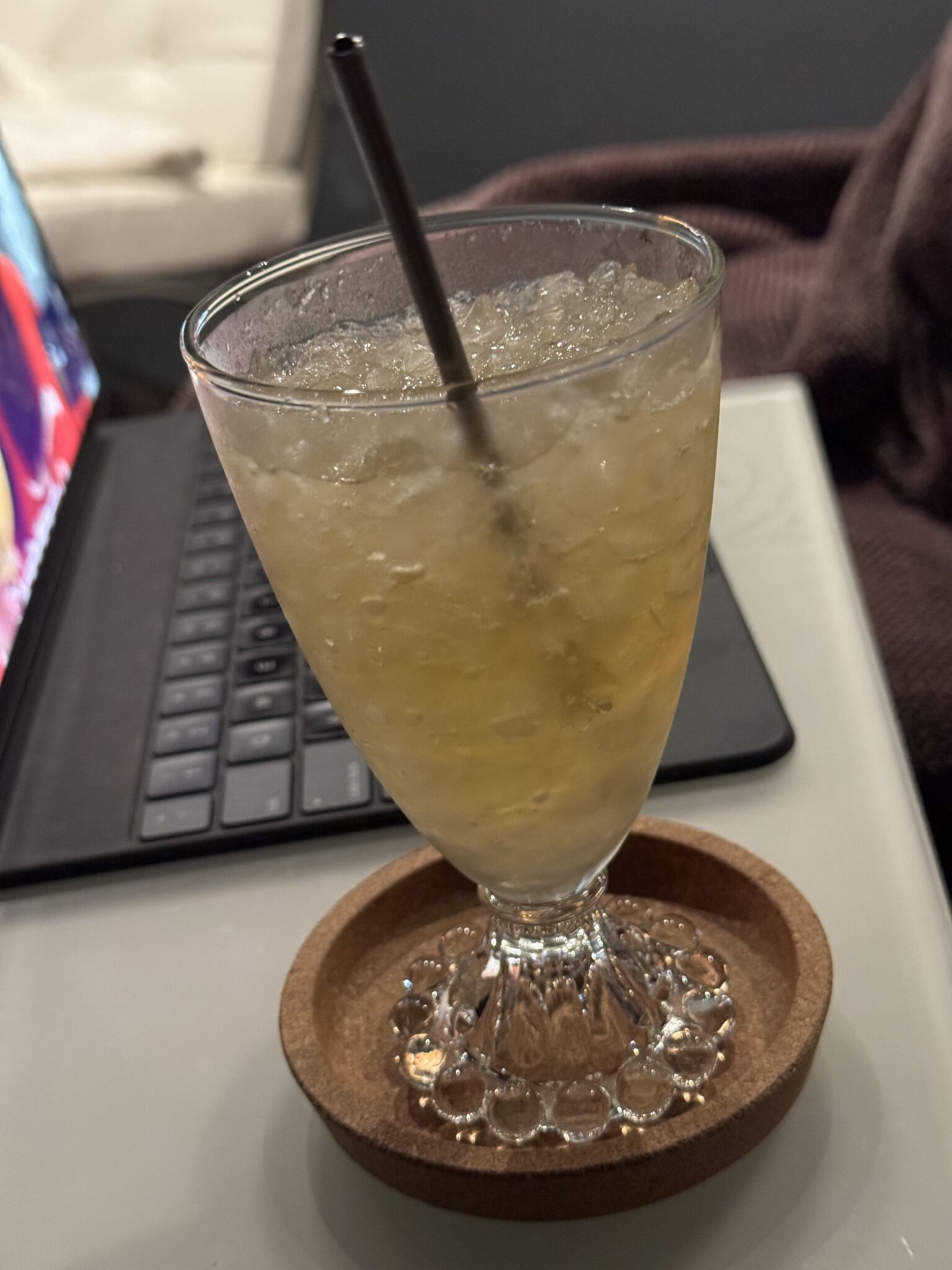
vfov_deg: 39.7
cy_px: 635
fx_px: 1760
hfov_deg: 30.3
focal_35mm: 48
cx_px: 476
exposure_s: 1/27
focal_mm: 6.86
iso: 800
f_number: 1.78
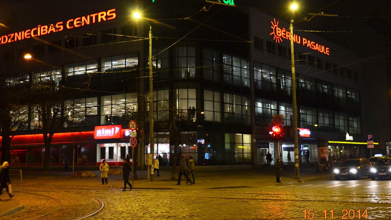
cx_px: 182
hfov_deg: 39.8
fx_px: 539
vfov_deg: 23.0
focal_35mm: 52
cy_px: 84
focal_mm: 28
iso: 1600
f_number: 4
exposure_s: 1/30
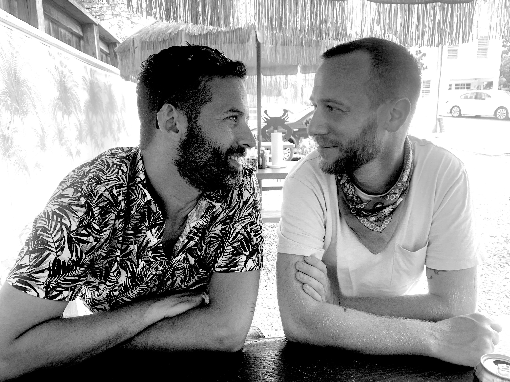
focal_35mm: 26
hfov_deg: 67.3
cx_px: 255
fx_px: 383
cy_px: 191
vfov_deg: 53.1
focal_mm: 4.25
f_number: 1.8
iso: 25
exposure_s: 1/122
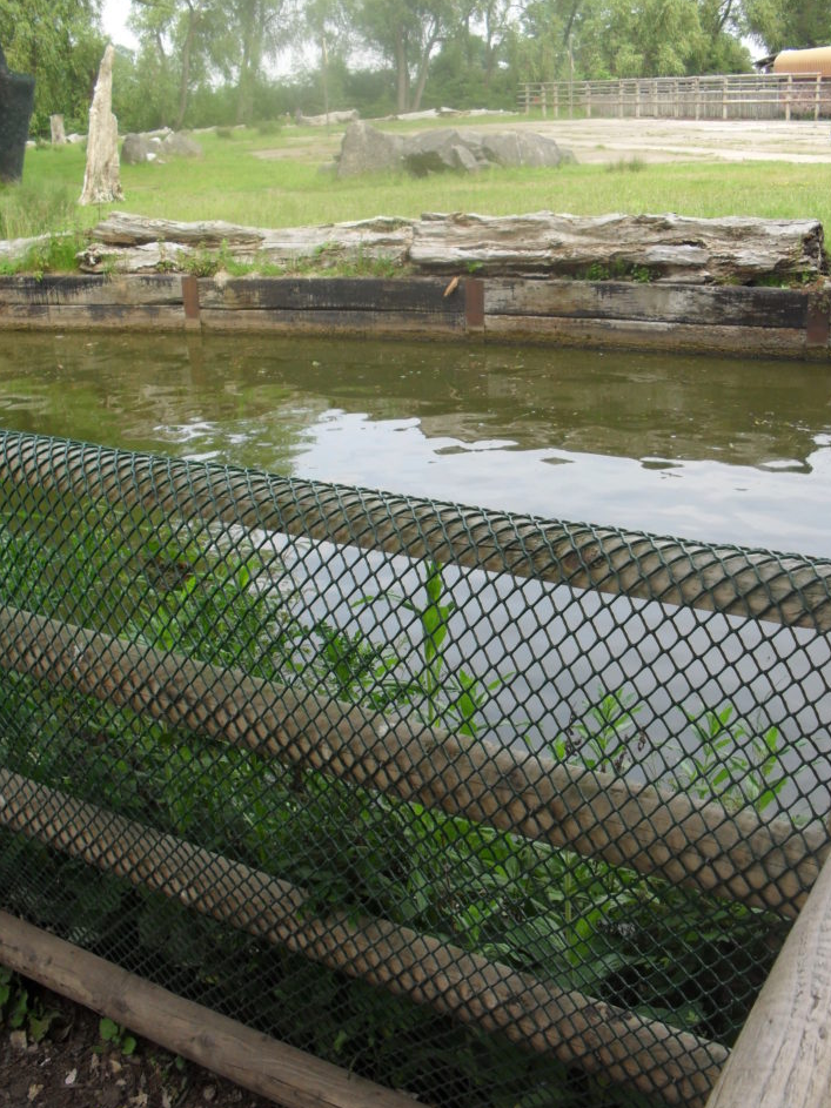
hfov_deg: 37.7
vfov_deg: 49.0
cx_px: 431
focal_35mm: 38
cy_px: 577
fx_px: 1217
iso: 100
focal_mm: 6.3
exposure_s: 1/350
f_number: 3.2
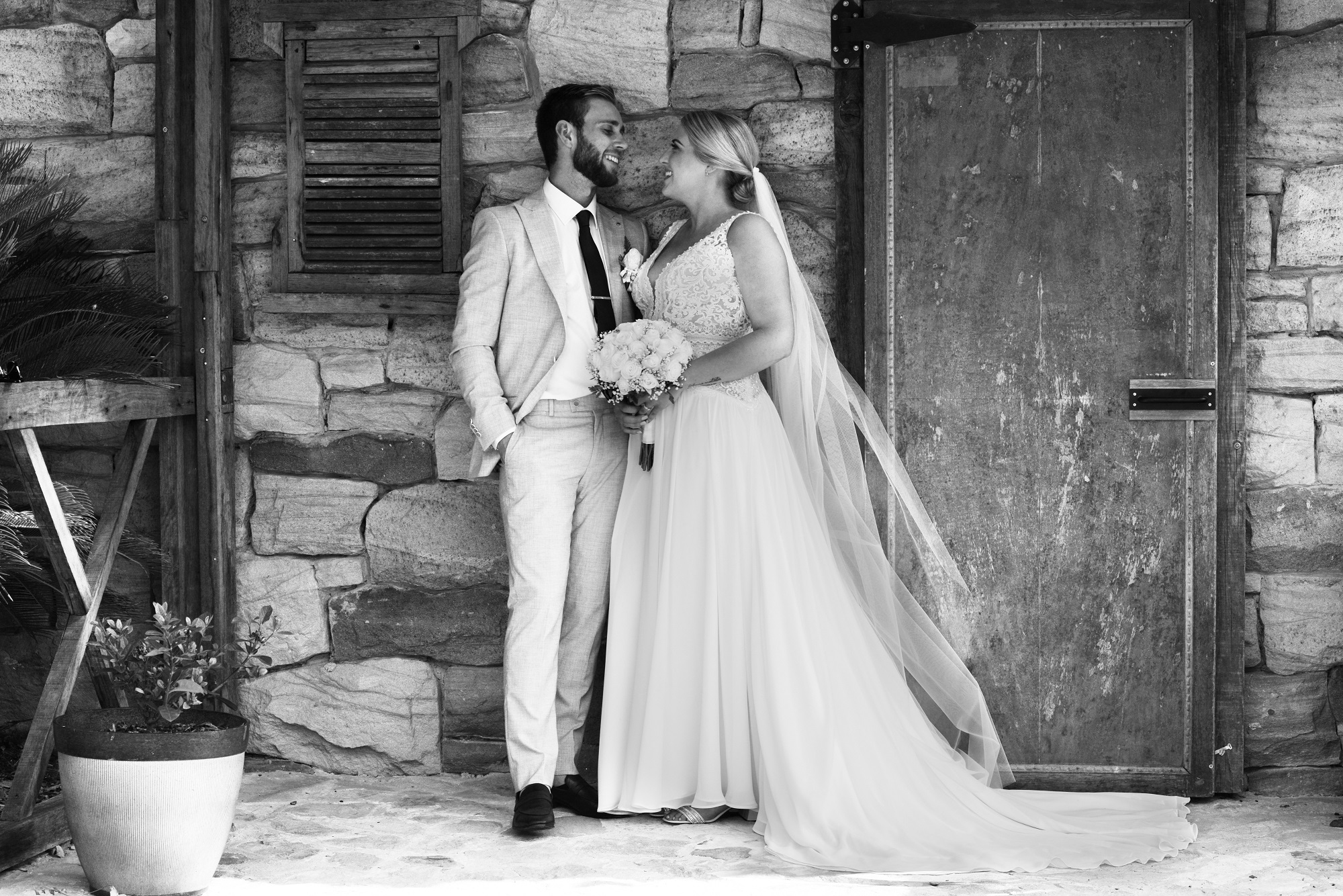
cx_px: 672
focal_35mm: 70
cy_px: 448
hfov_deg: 28.8
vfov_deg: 19.5
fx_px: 2612
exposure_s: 1/400
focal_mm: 70
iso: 500
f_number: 10
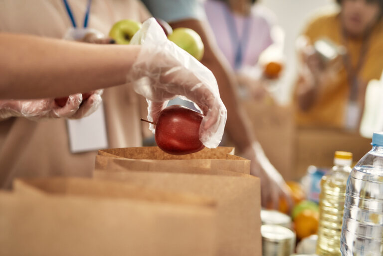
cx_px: 192
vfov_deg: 27.0
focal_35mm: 50
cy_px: 128
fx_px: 532
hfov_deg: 39.6
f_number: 2
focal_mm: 50
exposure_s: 1/125
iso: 800
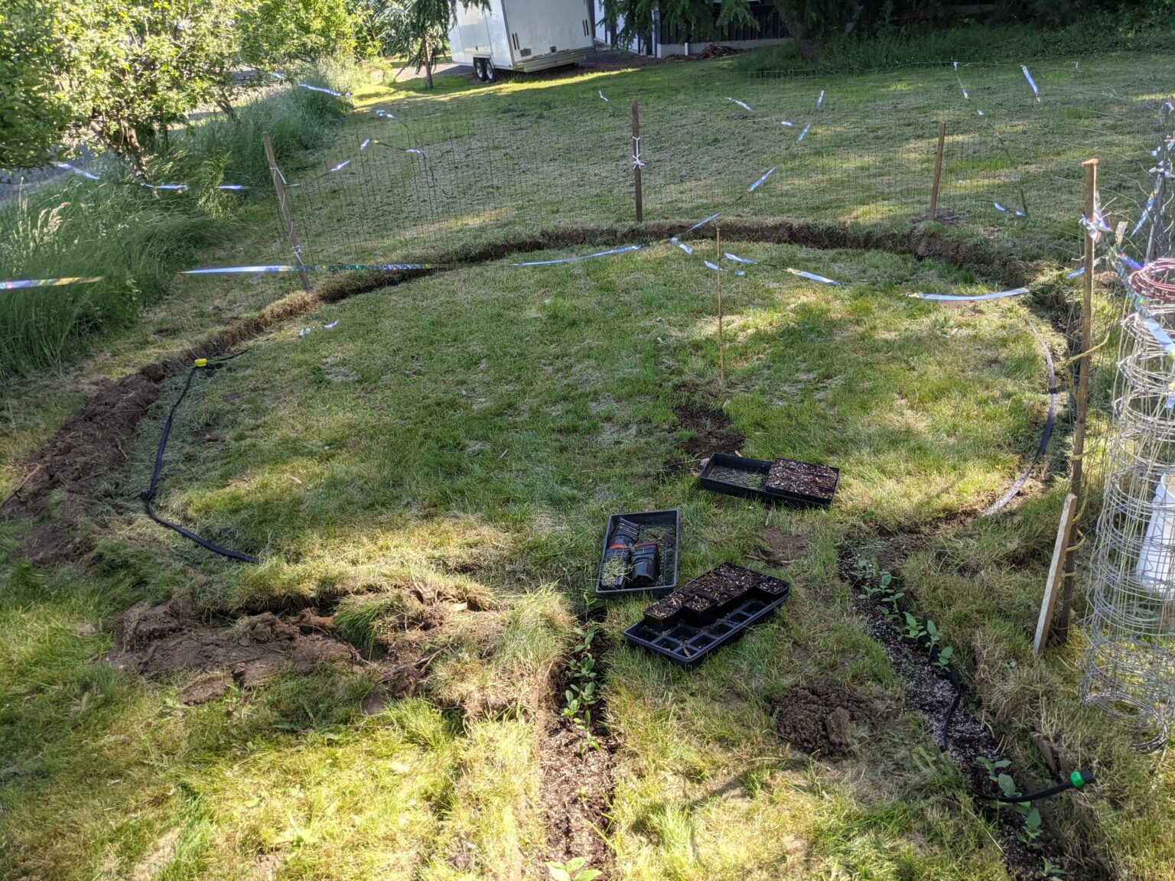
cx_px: 588
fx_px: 916
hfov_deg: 65.3
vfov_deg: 51.4
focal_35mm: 27
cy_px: 440
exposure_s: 1/602
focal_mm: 4.38
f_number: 1.73
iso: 42
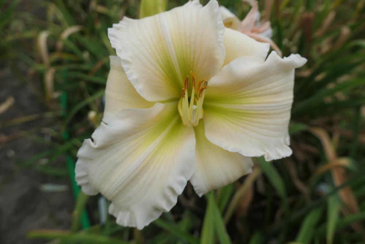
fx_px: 243
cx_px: 182
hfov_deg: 73.7
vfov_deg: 53.1
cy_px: 122
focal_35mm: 24
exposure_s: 1/1000
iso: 200
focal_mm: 8.8
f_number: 3.3
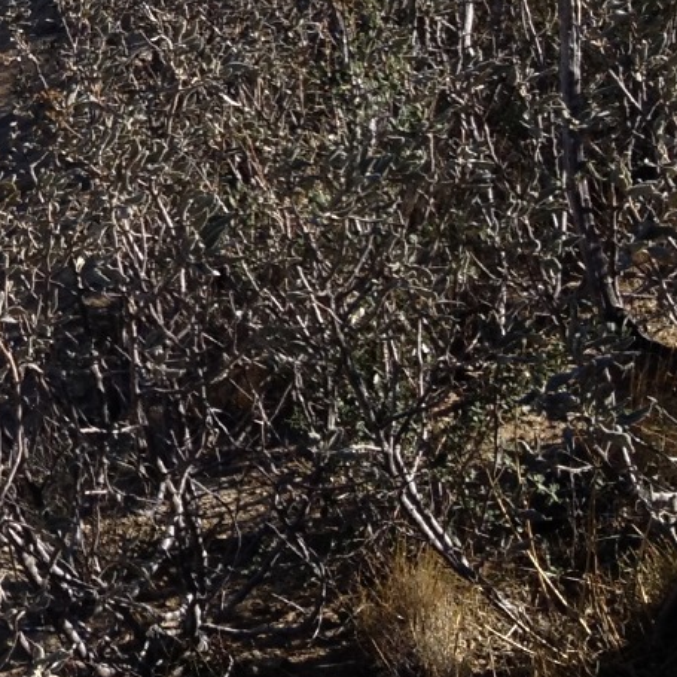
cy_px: -137
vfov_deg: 12.5
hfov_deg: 11.8
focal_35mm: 136
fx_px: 3009
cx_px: -554
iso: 50
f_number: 2.4
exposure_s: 1/965
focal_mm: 4.28
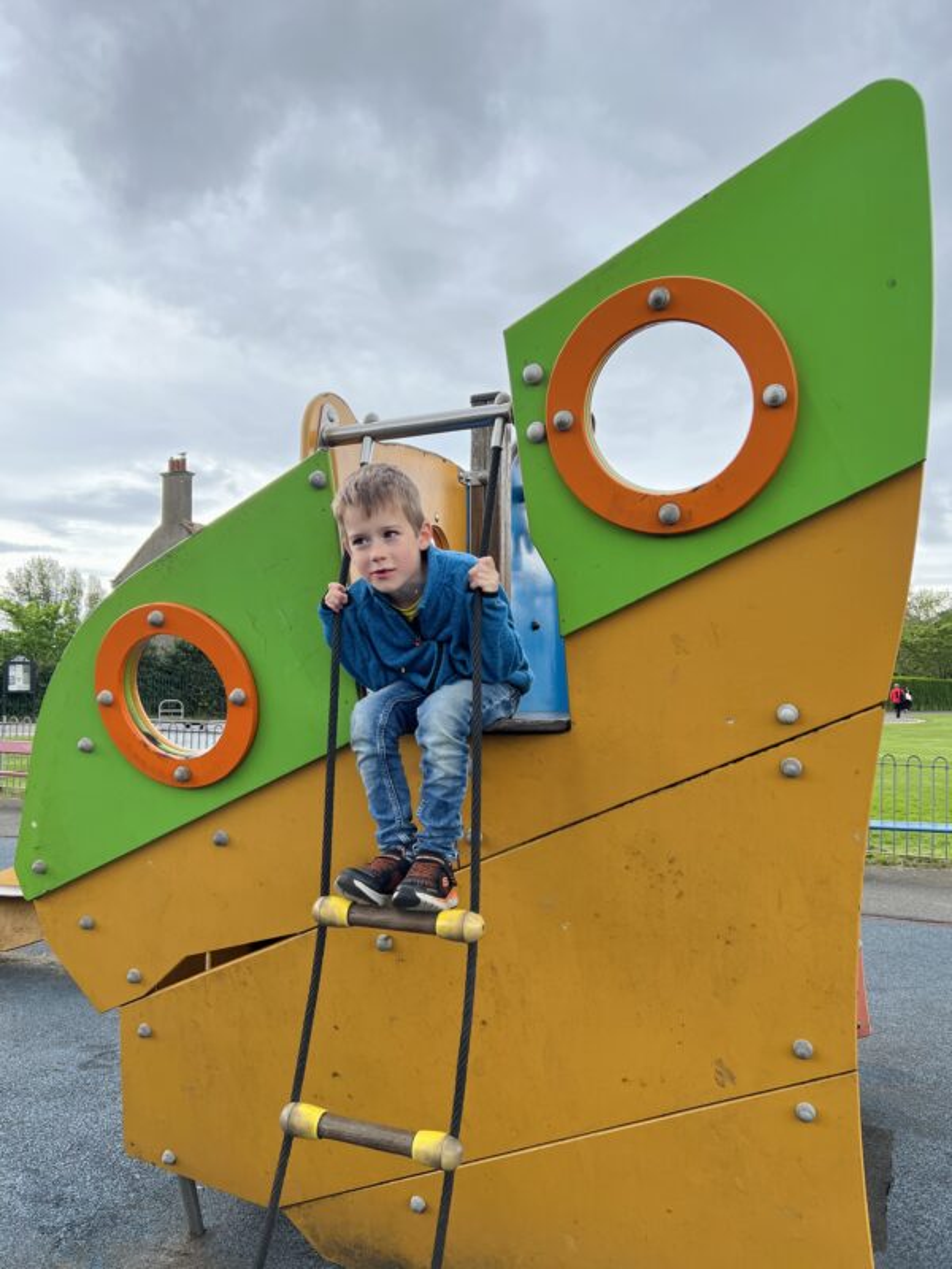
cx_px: 476
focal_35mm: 26
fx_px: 953
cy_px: 634
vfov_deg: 67.3
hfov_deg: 53.1
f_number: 1.5
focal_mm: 5.7
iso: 50
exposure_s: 1/1295
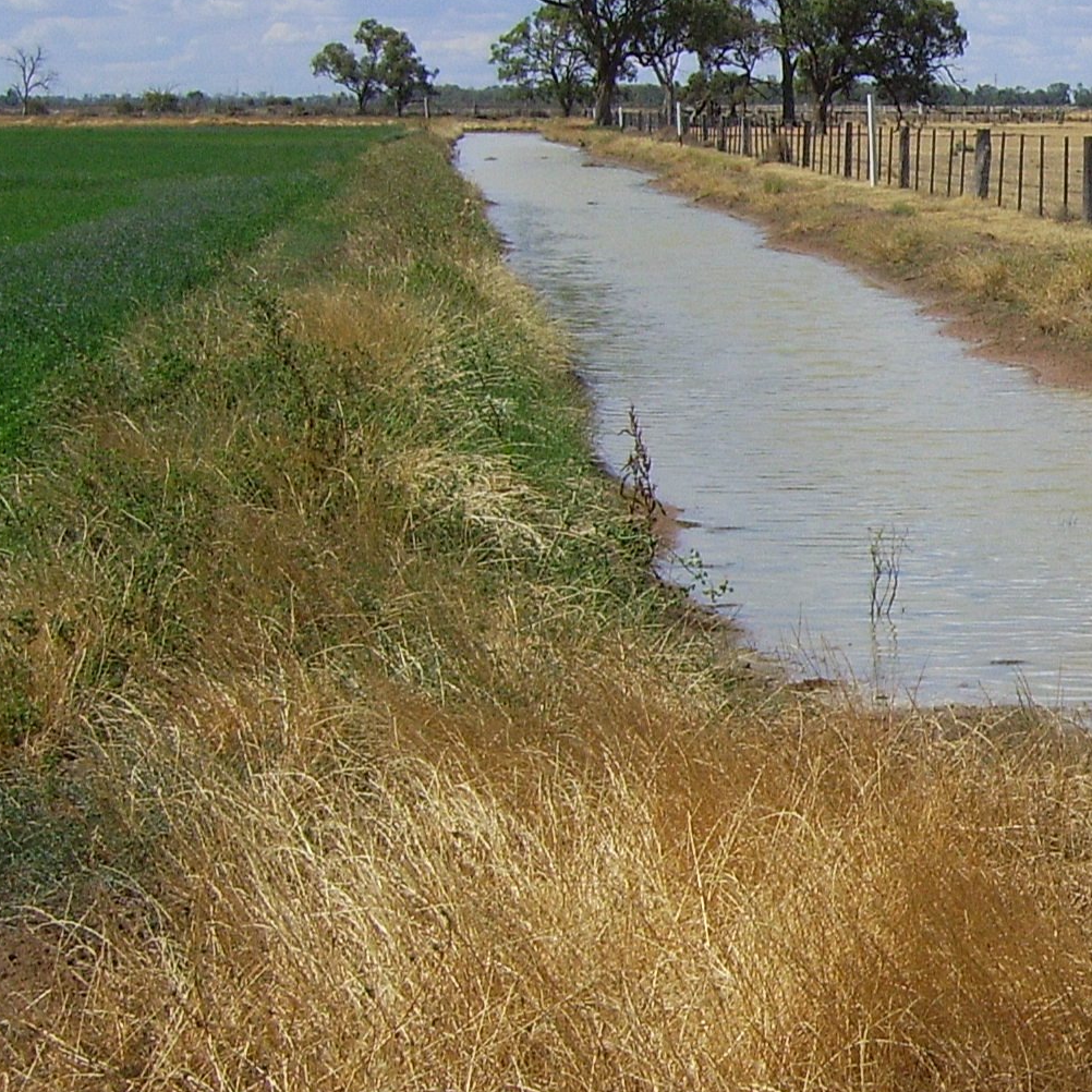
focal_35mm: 103
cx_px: 1312
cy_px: 510
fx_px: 3676
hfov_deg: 16.2
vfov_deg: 16.9
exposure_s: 1/640
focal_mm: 7.8
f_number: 6.4
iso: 50
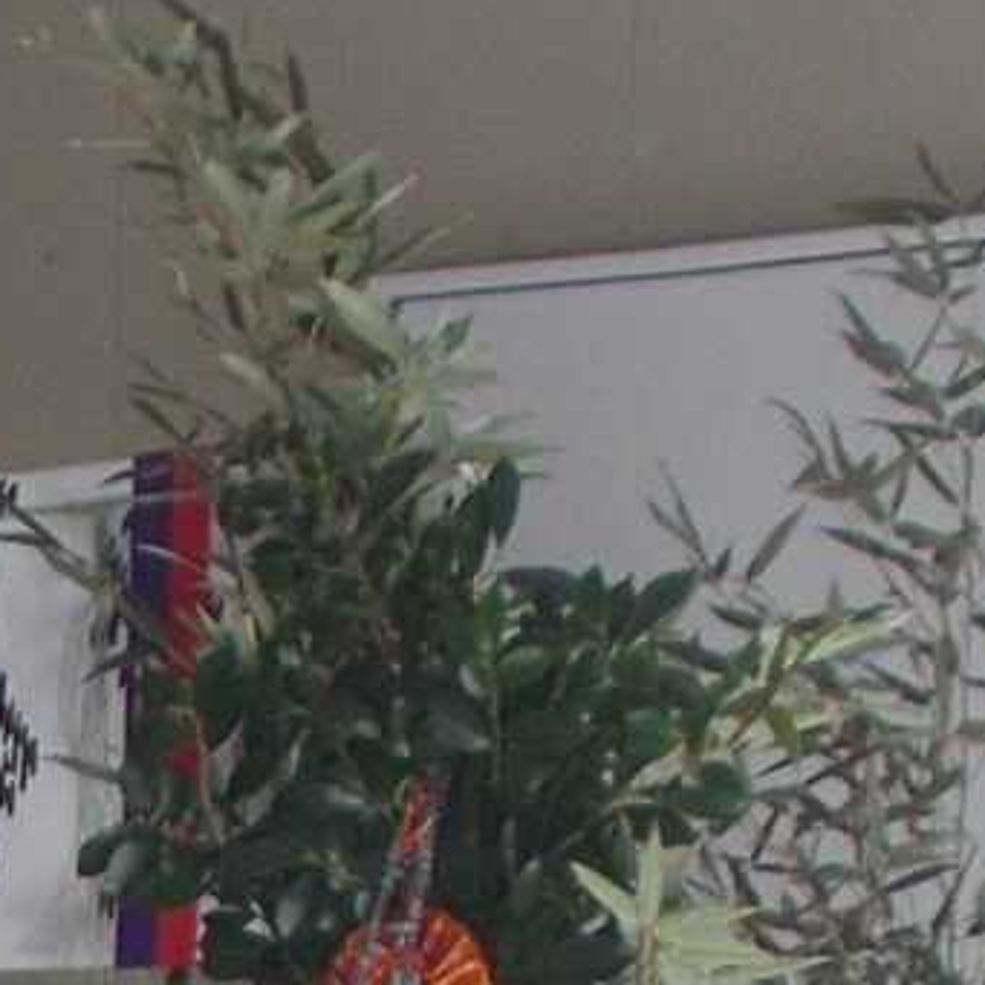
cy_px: 2190
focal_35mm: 207
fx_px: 6664
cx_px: -1051
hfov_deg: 8.0
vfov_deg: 7.9
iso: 80
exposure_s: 1/40
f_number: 3.9
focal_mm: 6.9
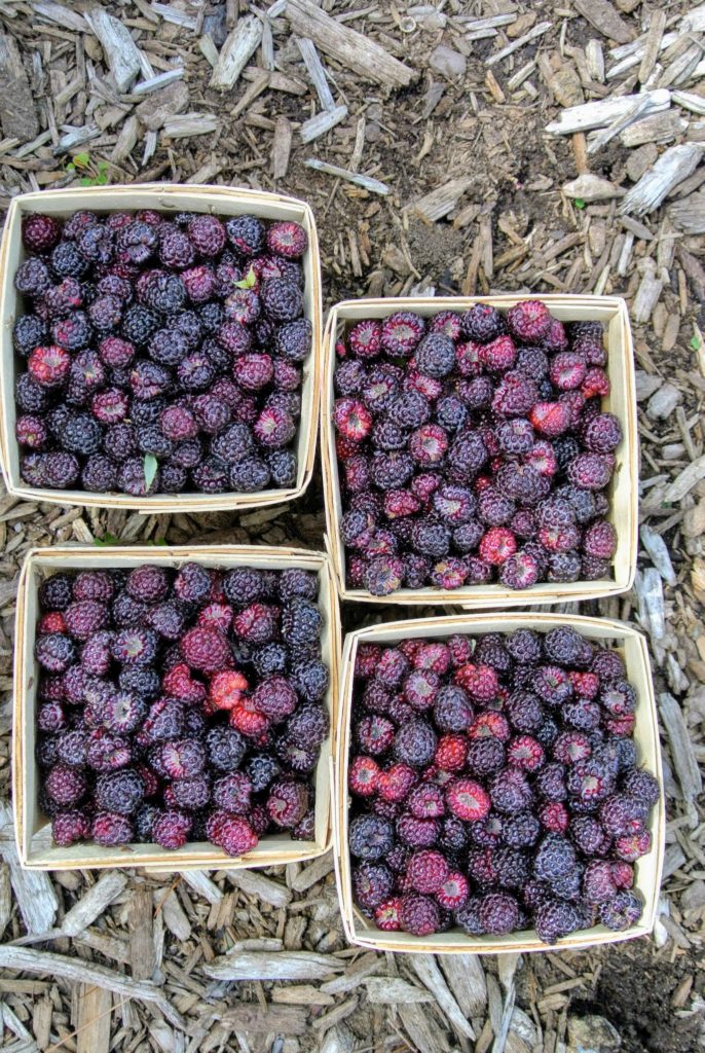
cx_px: 352
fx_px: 1317
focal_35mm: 45
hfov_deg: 30.0
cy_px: 526
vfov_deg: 43.5
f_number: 4.5
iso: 100
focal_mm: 16.9
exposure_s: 1/160
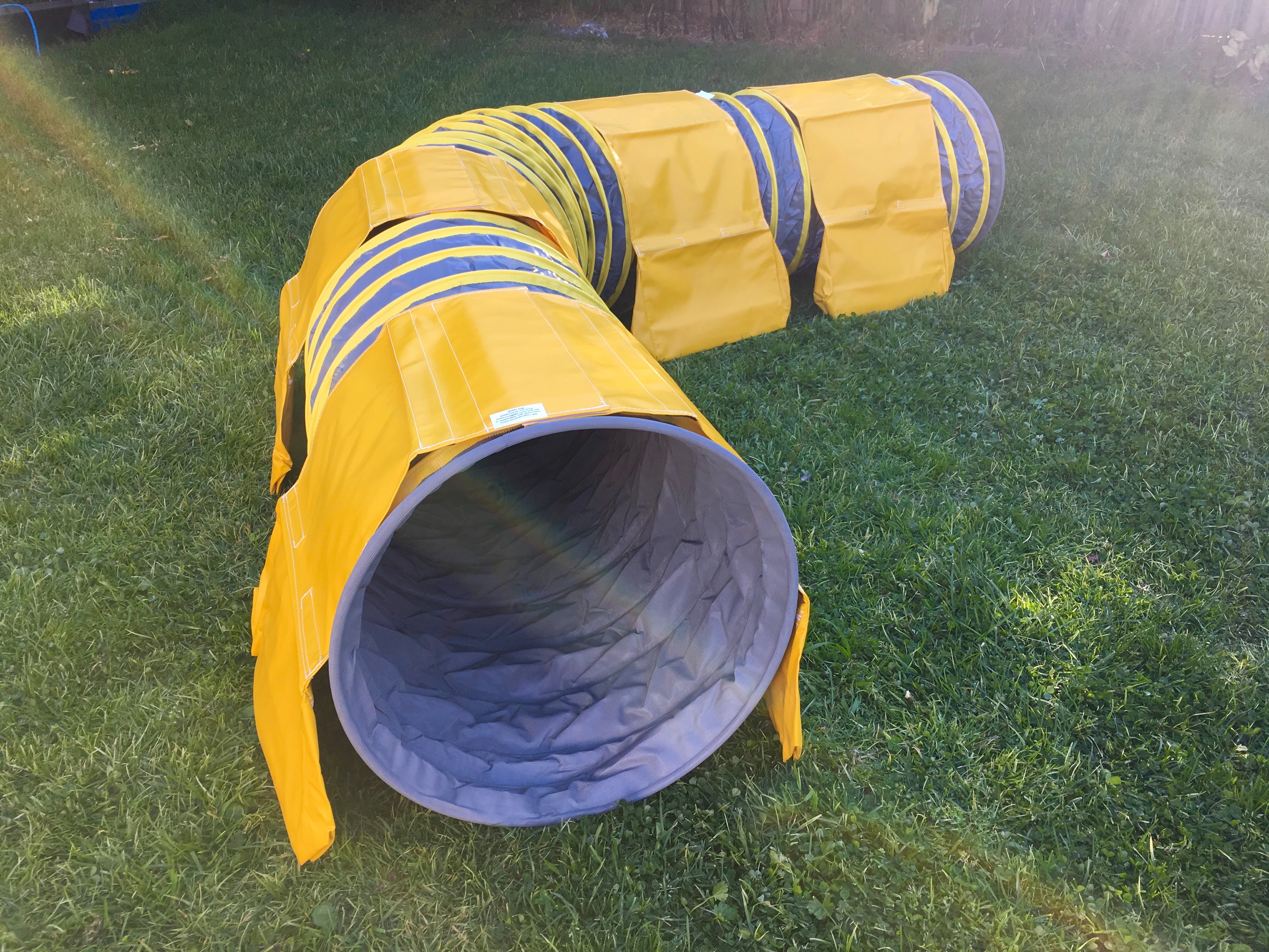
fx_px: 1063
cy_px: 476
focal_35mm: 29
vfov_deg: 48.2
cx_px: 634
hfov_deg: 61.7
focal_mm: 4.15
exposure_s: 1/145
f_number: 2.2
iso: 25
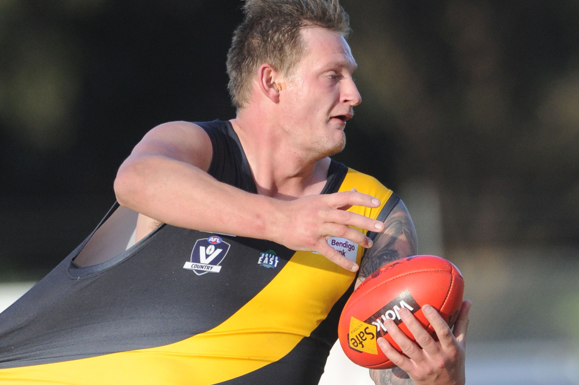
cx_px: 249
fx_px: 12730
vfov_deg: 1.7
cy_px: 261
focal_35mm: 792
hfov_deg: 2.6
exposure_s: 1/3200
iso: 1250
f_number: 5.6
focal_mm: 500
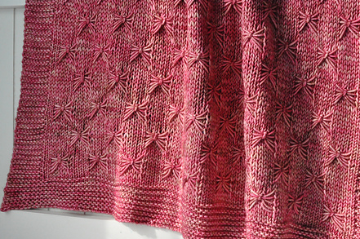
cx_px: 158
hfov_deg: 33.6
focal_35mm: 60
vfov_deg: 22.7
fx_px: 595
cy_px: 115
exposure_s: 1/640
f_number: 13
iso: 3200
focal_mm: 35
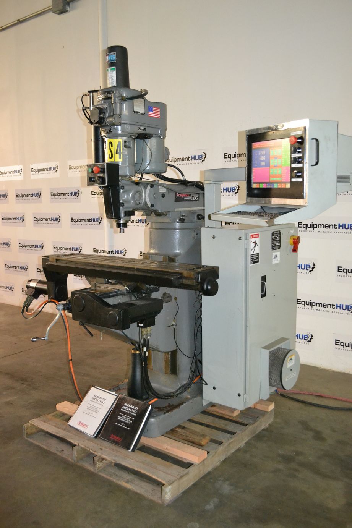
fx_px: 484
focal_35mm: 33
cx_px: 176
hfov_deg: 40.0
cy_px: 264
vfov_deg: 57.2
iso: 3200
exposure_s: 1/60
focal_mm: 22
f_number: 3.8
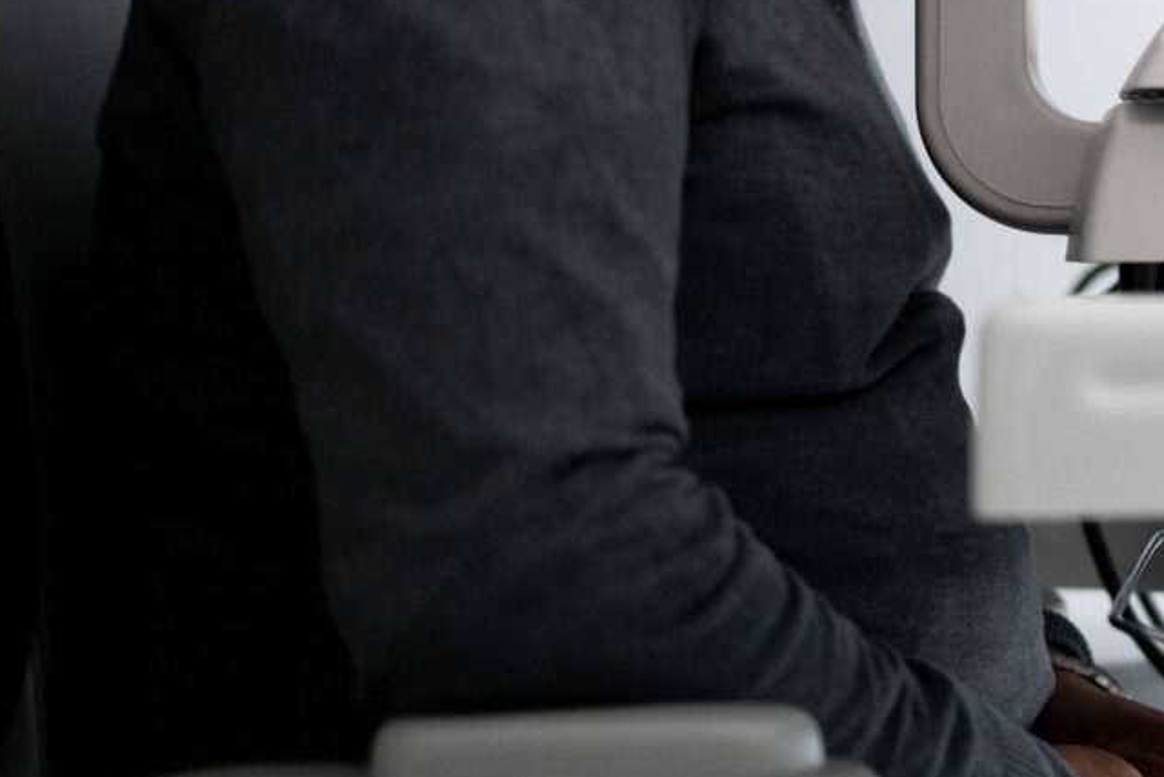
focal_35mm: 105
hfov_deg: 17.5
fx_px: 3396
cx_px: 1735
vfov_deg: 12.7
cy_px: -200
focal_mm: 35
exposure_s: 1/200
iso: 500
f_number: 1.2
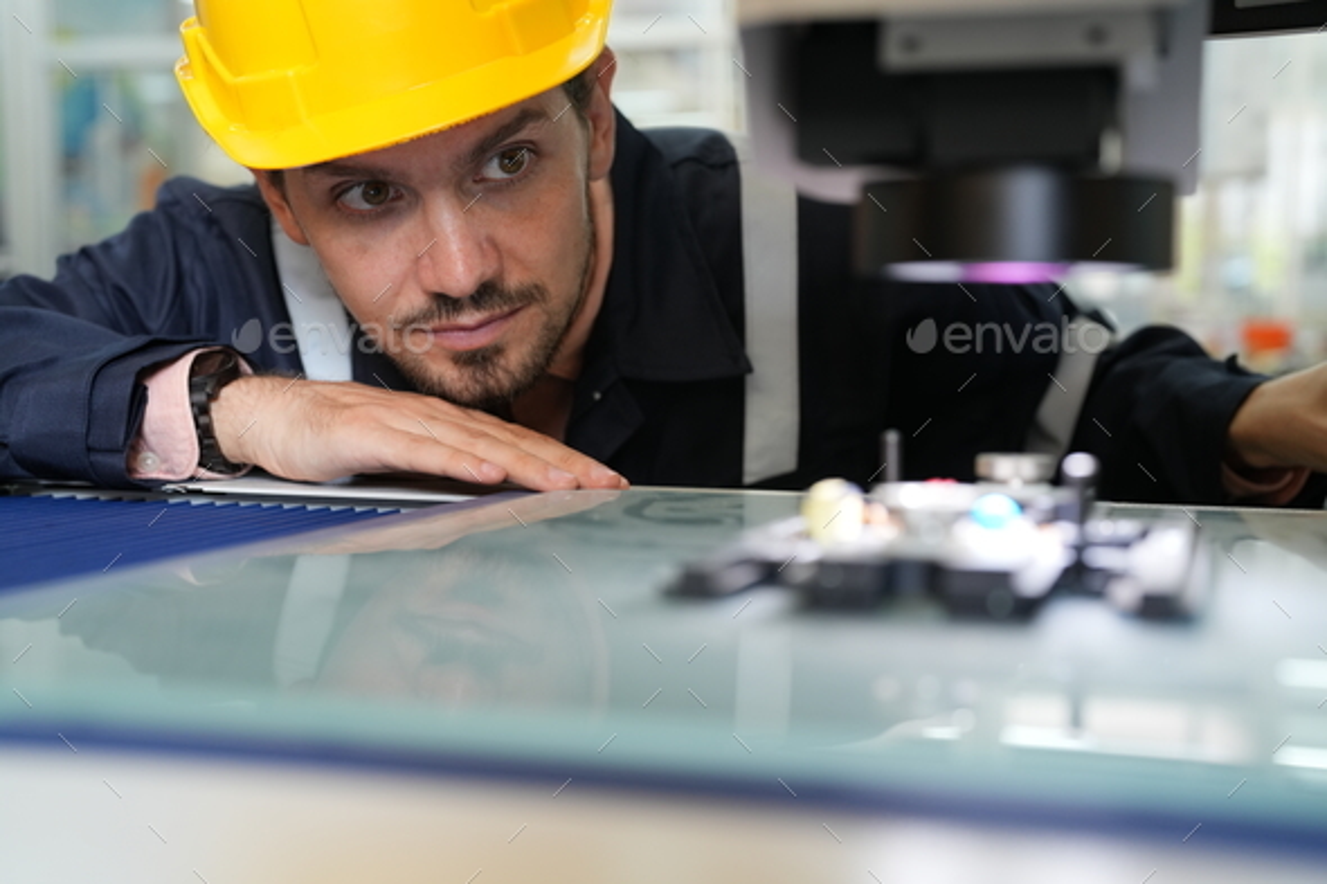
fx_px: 1842
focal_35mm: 50
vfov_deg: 27.0
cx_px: 664
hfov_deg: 39.6
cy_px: 442
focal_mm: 50
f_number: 3.5
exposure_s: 1/50
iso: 640
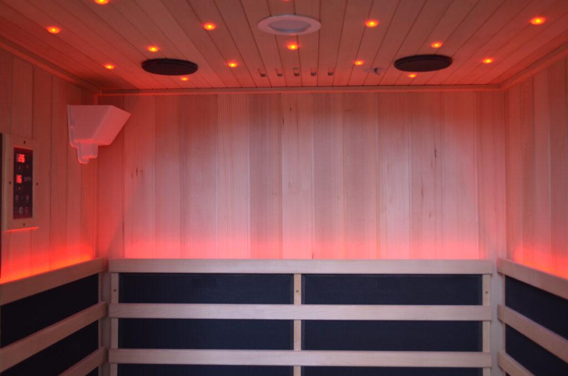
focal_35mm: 36
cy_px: 188
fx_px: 567
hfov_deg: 53.2
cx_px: 284
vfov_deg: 36.7
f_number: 4
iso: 400
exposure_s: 1/50
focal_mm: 24
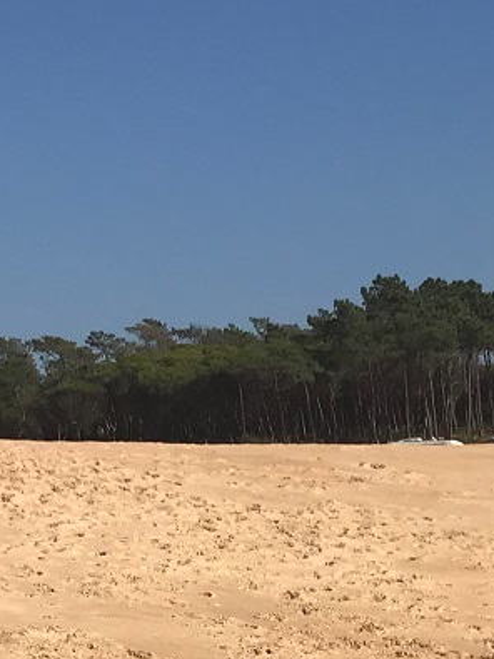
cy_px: 640
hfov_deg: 16.5
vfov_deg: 22.3
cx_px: 624
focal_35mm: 85
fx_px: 1618
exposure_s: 1/5319
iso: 20
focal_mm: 3.99
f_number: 1.8
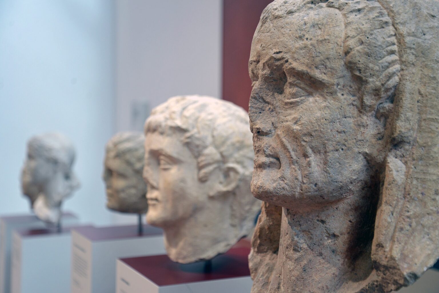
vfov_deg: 18.9
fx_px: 878
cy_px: 146
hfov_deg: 28.1
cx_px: 220
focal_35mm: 72
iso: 800
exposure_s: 1/160
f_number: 4.5
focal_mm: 72
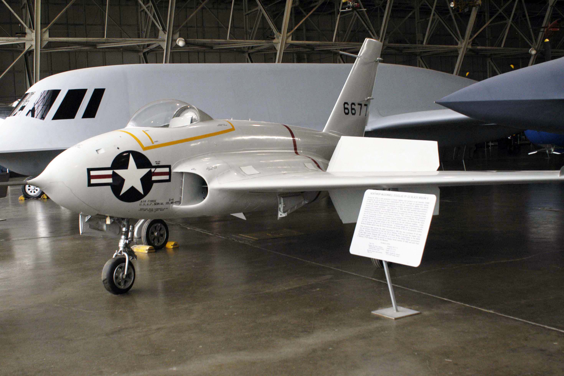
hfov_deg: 46.4
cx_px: 282
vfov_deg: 31.9
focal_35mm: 42
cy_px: 188
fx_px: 658
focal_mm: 28
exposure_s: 1/125
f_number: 5.6
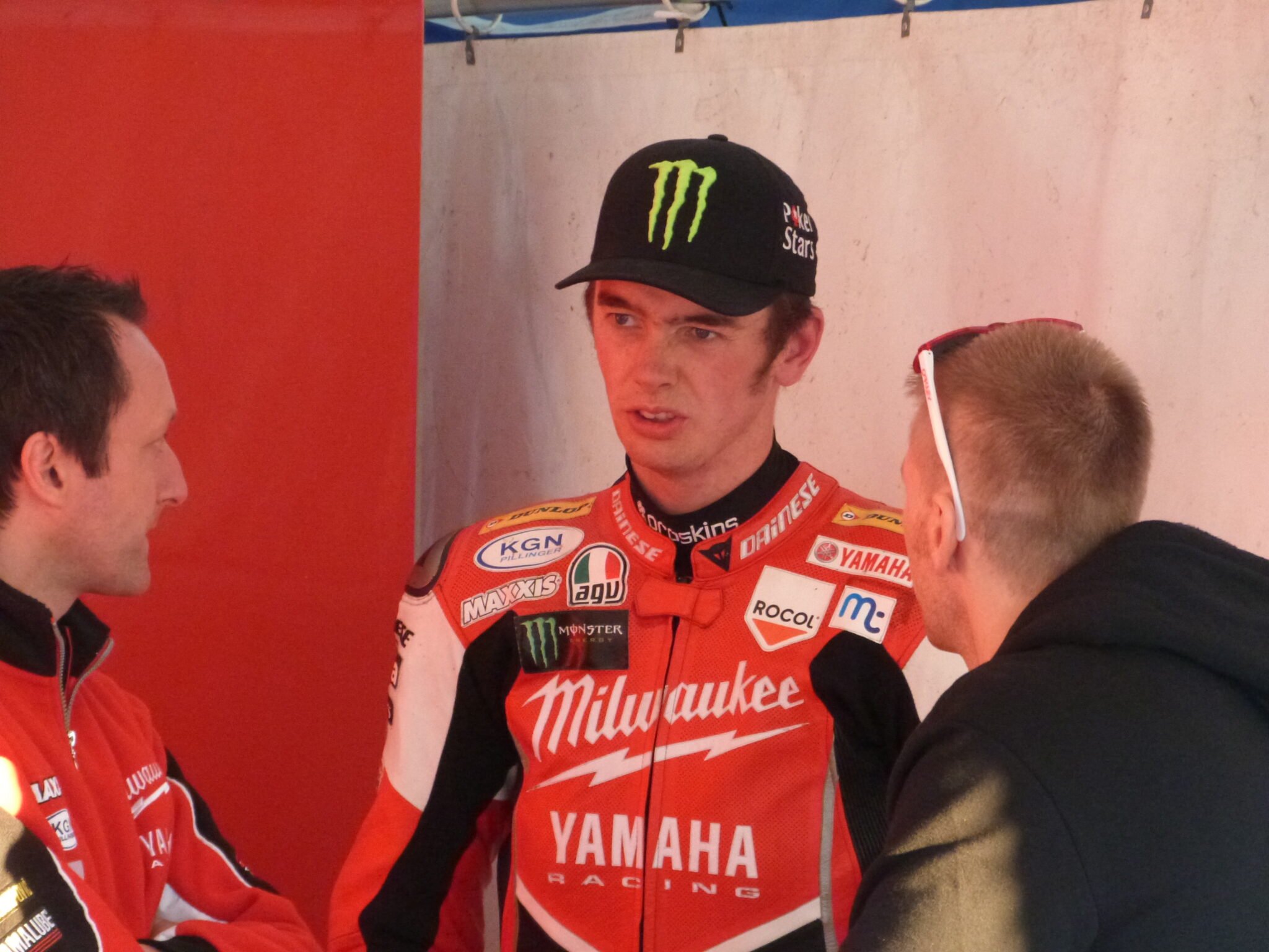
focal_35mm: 253
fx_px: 9275
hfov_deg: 7.8
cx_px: 634
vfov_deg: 5.9
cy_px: 476
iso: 800
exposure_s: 1/60
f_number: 4
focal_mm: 45.6
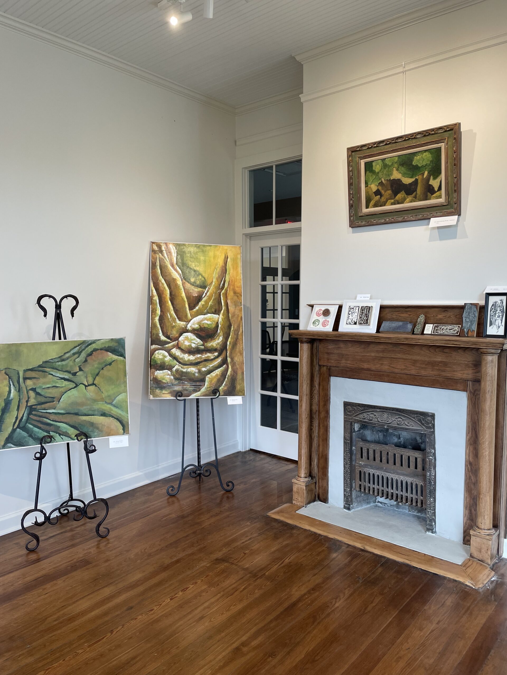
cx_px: 254
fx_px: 508
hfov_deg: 53.1
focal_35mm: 26
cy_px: 338
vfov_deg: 67.3
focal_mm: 4.2
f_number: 1.6
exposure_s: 1/120
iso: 64
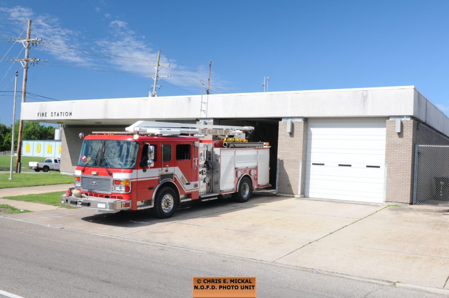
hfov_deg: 53.2
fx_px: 448
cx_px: 224
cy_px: 149
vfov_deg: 36.8
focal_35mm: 36
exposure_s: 1/250
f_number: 9
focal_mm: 24
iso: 500
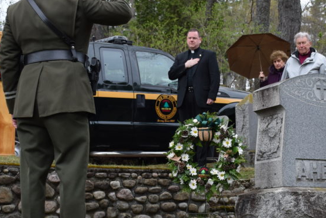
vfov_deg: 17.7
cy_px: 128
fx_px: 698
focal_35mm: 77
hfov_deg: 26.2
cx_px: 201
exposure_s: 1/1000
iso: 450
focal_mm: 26
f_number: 4
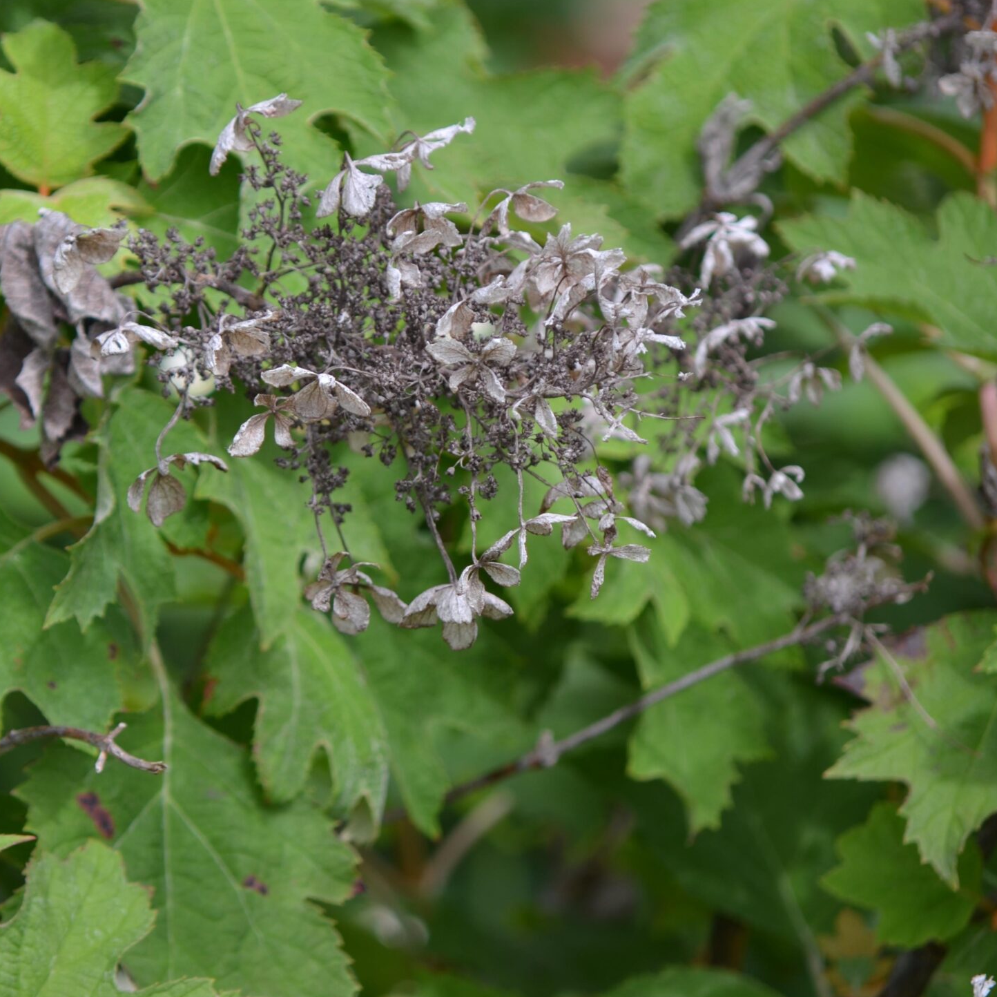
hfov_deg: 3.9
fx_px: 14696
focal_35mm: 451
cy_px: 438
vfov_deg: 3.9
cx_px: 256
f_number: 5.6
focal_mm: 200
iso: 100
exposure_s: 1/250
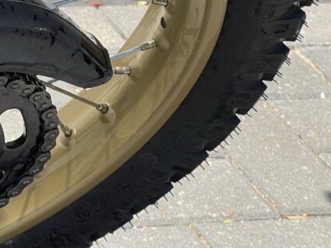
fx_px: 1865
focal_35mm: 195
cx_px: -86
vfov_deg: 7.6
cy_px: 16
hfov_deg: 10.0
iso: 32
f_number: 2.8
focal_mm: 9
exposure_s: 1/294
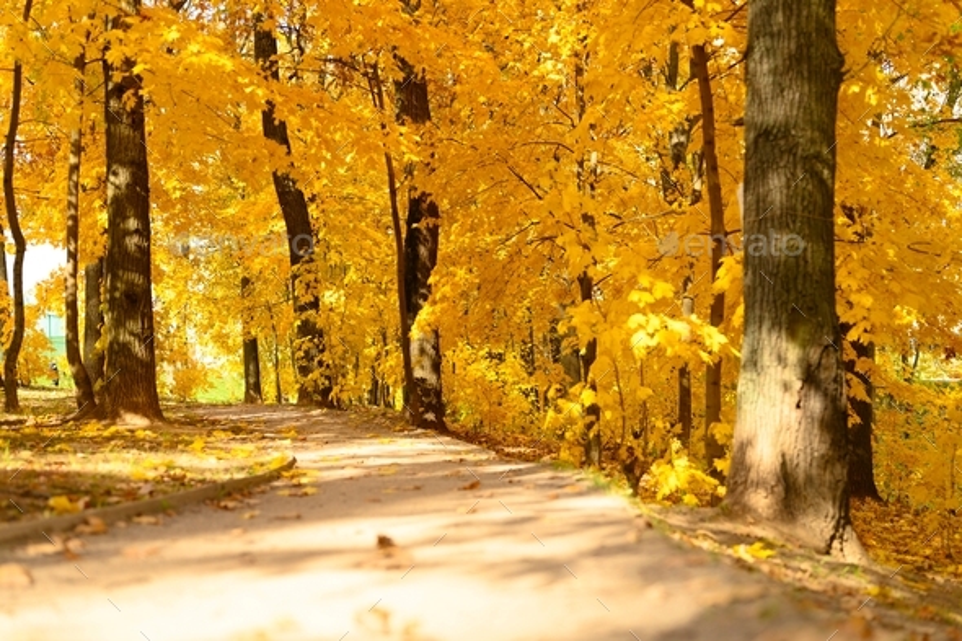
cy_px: 320
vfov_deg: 27.0
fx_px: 1336
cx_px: 481
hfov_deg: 39.6
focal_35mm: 50
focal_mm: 50
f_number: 2.5
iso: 100
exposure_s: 1/500
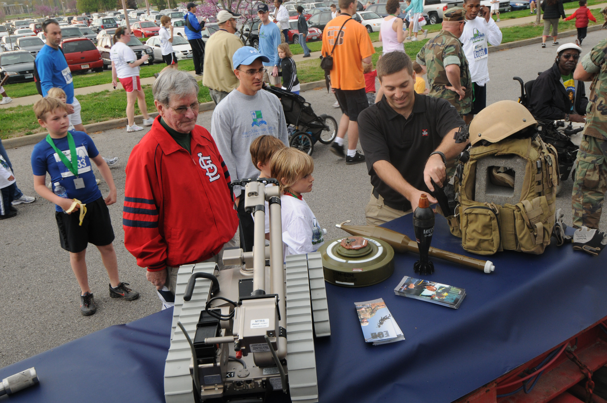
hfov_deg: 57.3
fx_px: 556
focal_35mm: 33
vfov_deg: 39.9
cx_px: 304
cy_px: 202
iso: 500
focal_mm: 22
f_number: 8
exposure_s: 1/80
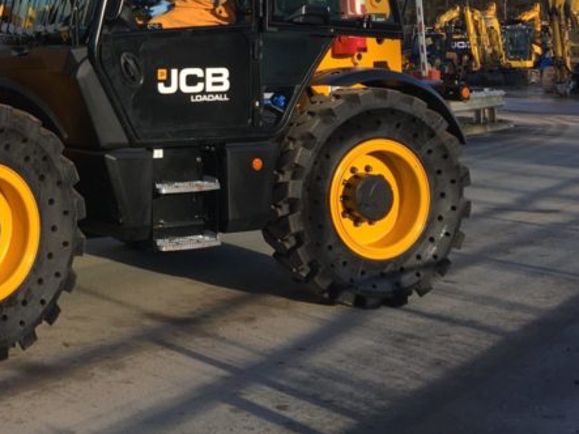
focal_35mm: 67
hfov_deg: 26.5
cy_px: 33
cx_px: -67
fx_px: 1120
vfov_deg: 21.4
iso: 25
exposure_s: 1/693
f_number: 2.2
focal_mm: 4.15
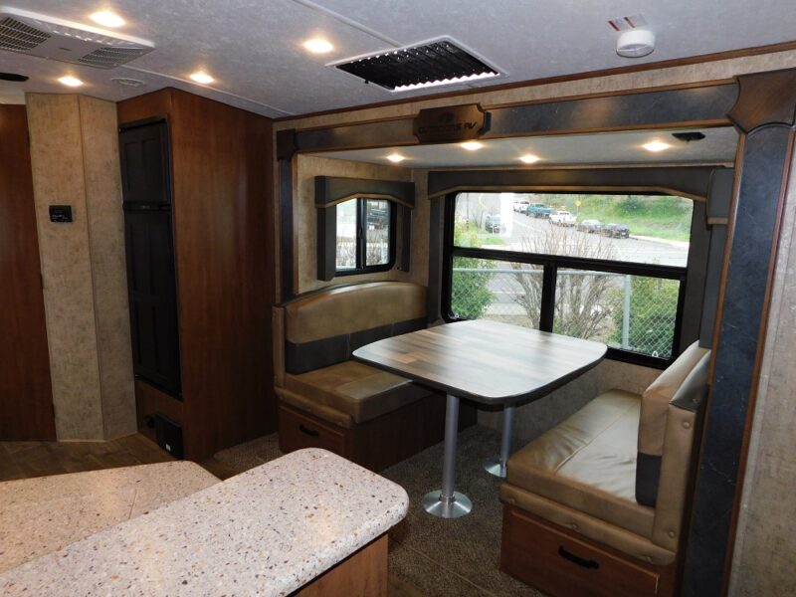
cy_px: 298
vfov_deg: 58.9
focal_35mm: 23
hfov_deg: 73.9
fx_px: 529
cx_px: 398
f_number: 3
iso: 200
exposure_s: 1/30
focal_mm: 4
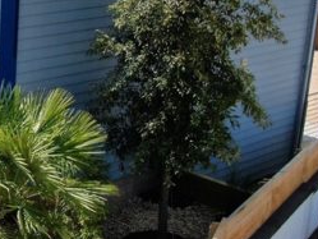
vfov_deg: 19.0
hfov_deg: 22.2
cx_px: -116
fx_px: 708
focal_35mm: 77
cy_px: 55
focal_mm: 4.39
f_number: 2.8
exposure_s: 1/120
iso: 100
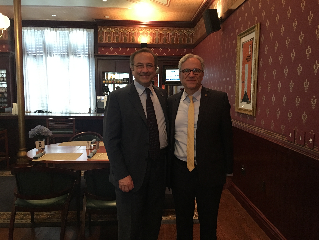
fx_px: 267
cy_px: 120
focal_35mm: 29
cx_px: 160
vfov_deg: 48.2
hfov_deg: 61.7
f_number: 2.2
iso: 100
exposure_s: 1/4
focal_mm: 4.15
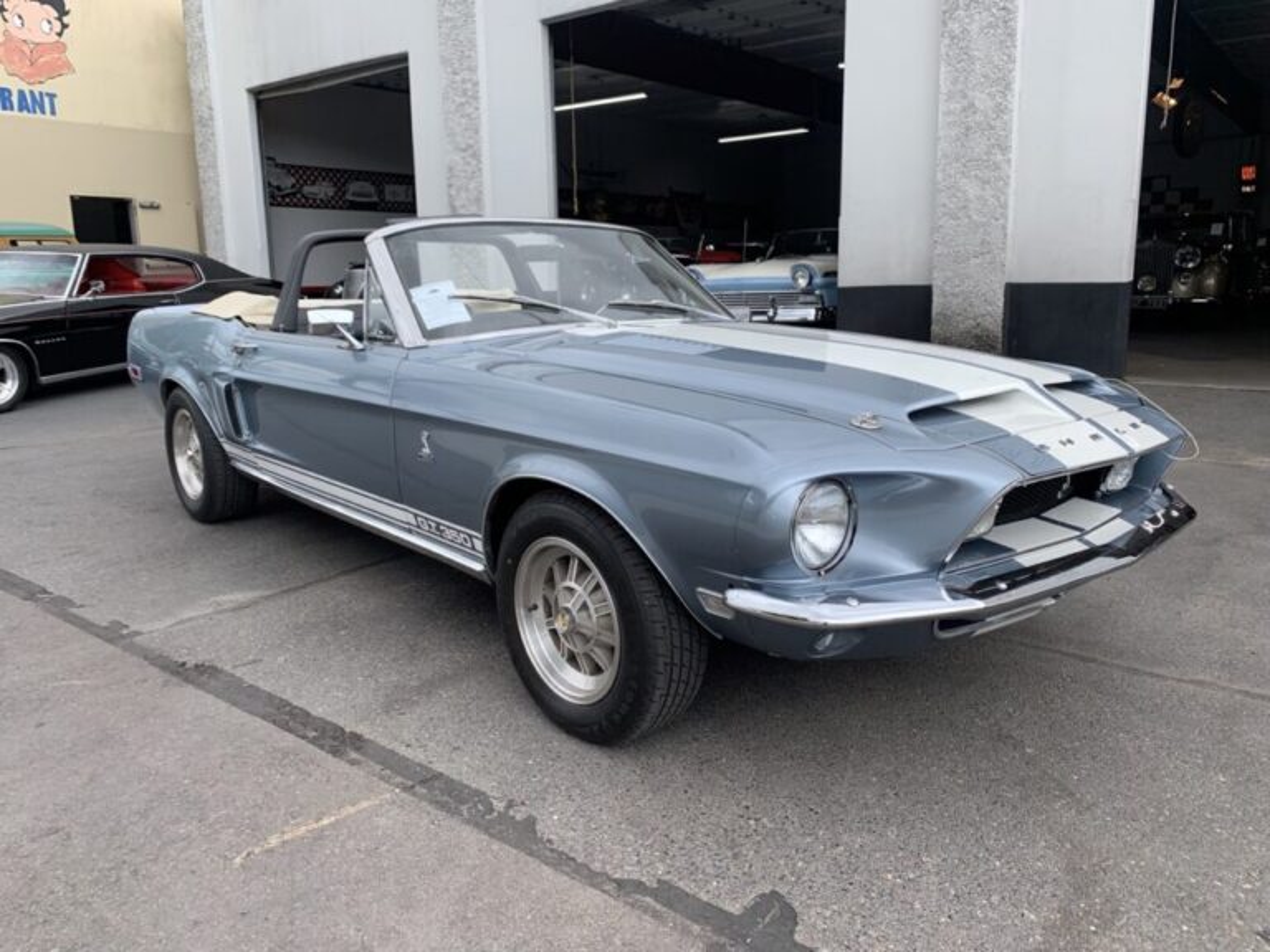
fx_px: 954
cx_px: 635
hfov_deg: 67.3
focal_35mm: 26
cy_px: 476
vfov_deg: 53.1
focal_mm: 4.25
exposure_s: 1/656
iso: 25
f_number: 1.8
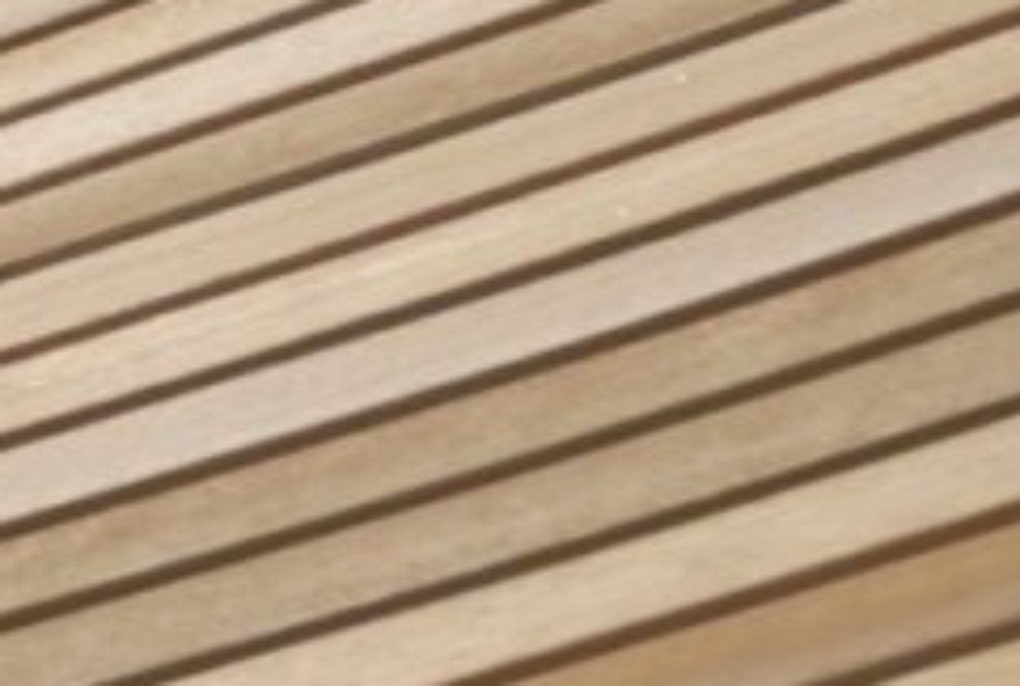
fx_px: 9686
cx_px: -1287
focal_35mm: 341
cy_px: 1495
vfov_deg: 4.0
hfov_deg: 5.8
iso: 200
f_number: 4
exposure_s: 1/4000
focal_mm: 34
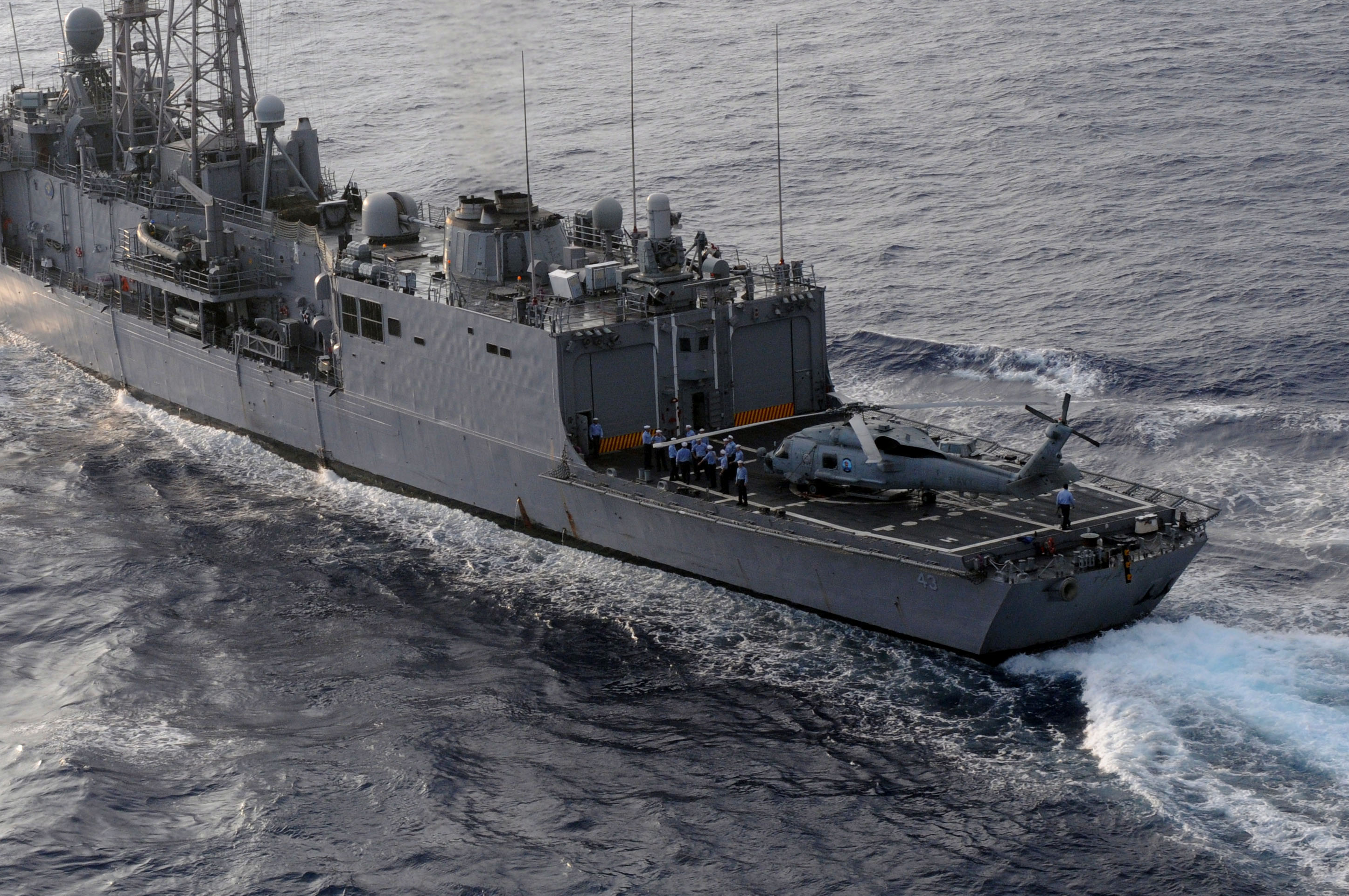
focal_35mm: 89
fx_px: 3331
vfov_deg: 15.3
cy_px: 256
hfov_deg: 22.9
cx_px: 537
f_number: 10
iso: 500
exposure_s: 1/400
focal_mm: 40
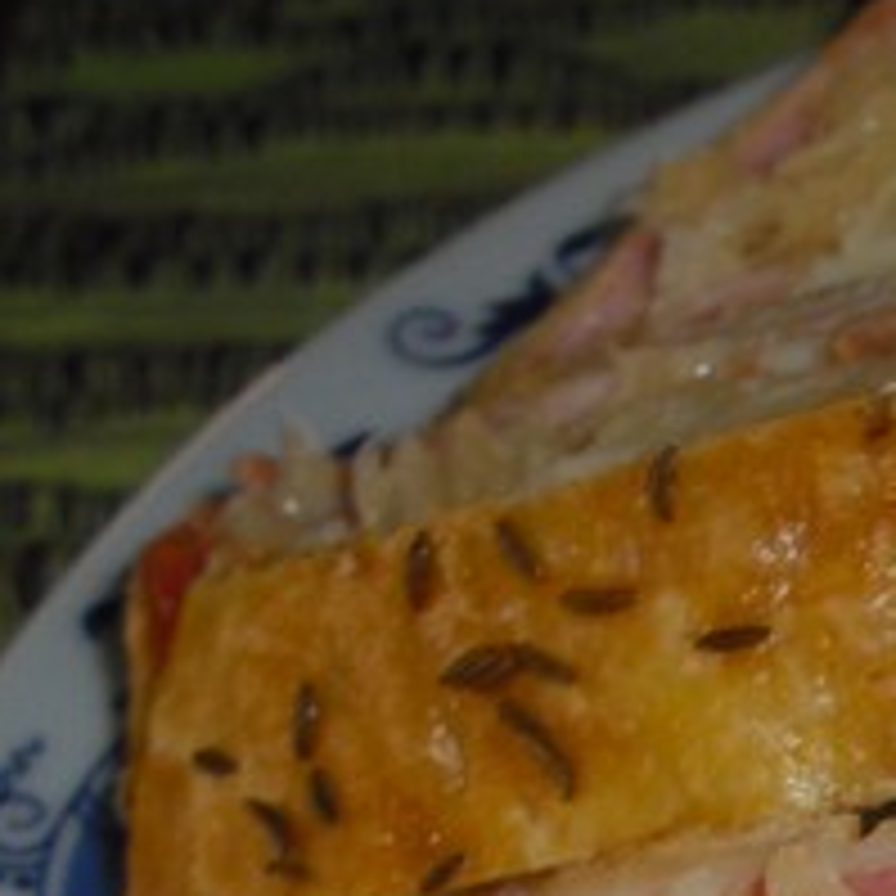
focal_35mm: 135
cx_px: 1580
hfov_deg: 12.0
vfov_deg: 12.4
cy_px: 1297
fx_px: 3953
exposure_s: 1/60
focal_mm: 6.2
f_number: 2.8
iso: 64
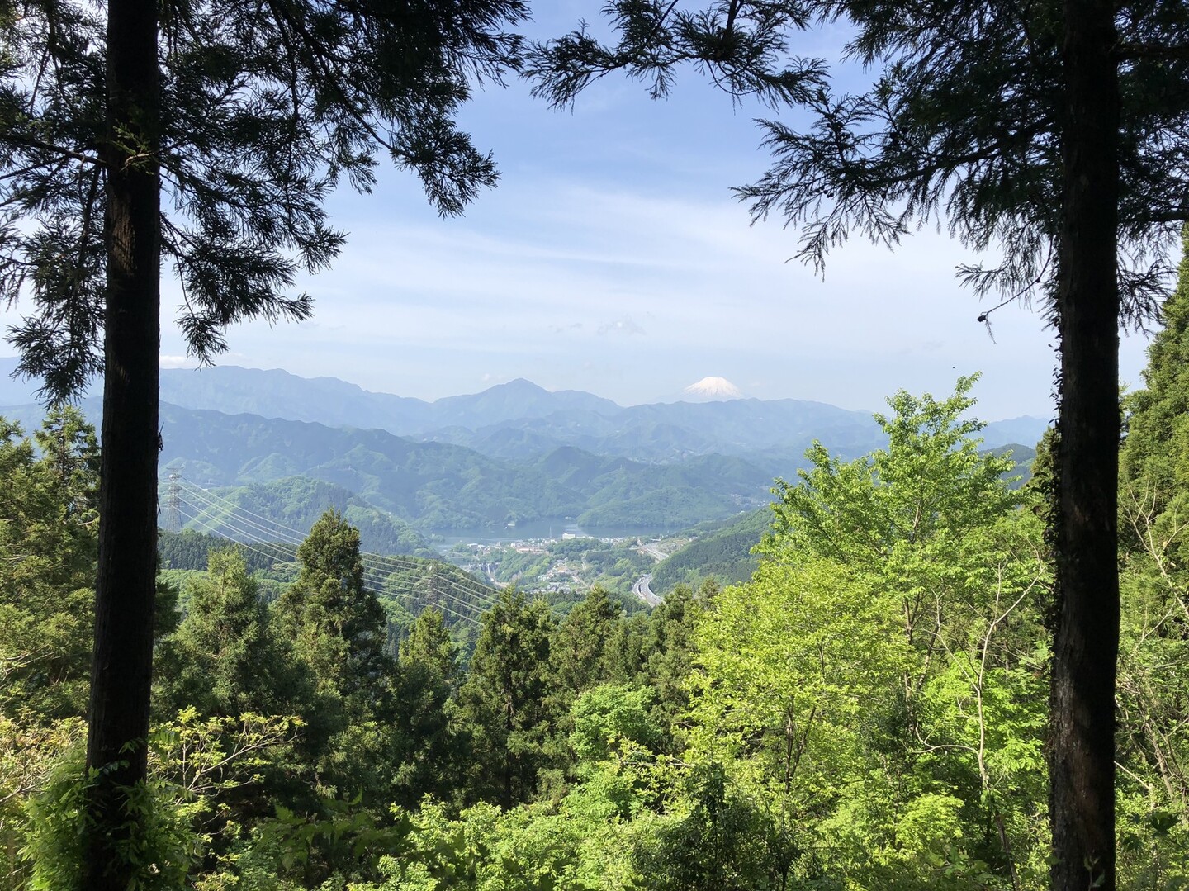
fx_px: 961
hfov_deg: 63.5
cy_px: 446
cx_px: 594
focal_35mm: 28
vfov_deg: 49.7
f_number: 1.8
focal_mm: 3.99
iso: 20
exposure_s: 1/1799
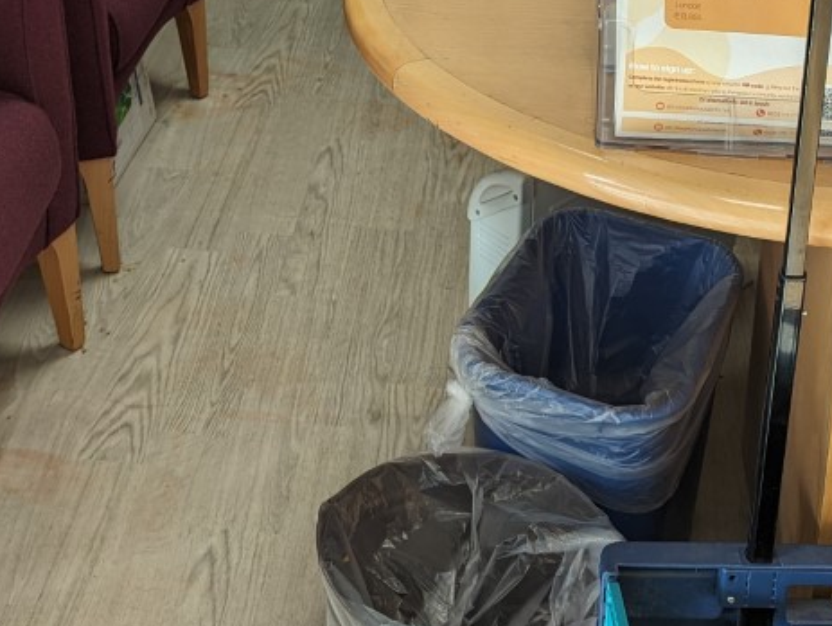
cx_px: 375
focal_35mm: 62
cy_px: -124
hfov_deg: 31.2
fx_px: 1491
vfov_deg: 21.9
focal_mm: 6.81
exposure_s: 1/100
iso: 62
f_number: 1.85
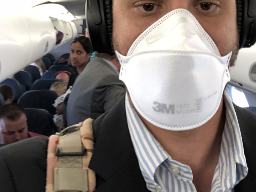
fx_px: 355
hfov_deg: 39.7
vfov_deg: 29.1
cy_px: 21
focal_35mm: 48
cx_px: 136
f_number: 2.2
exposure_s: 1/31
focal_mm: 2.87
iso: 125
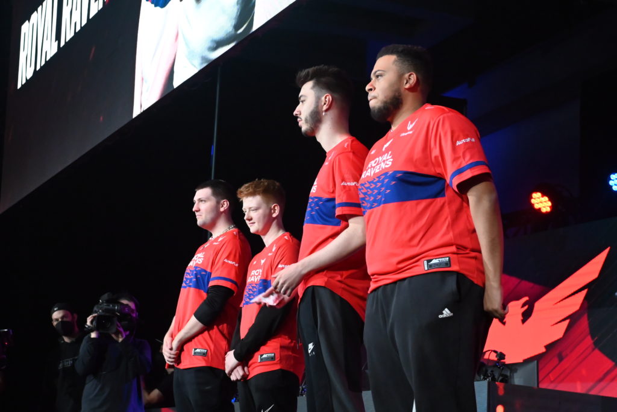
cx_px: 308
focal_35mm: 87
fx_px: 1491
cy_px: 206
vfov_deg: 15.7
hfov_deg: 23.4
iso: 4500
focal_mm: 58
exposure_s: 1/100
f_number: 5
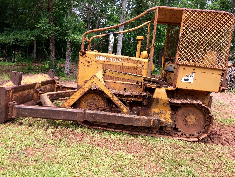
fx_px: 197
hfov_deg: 61.7
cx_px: 118
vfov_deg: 48.2
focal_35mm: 29
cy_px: 88
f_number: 2.2
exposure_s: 1/662
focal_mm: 4.15
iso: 32
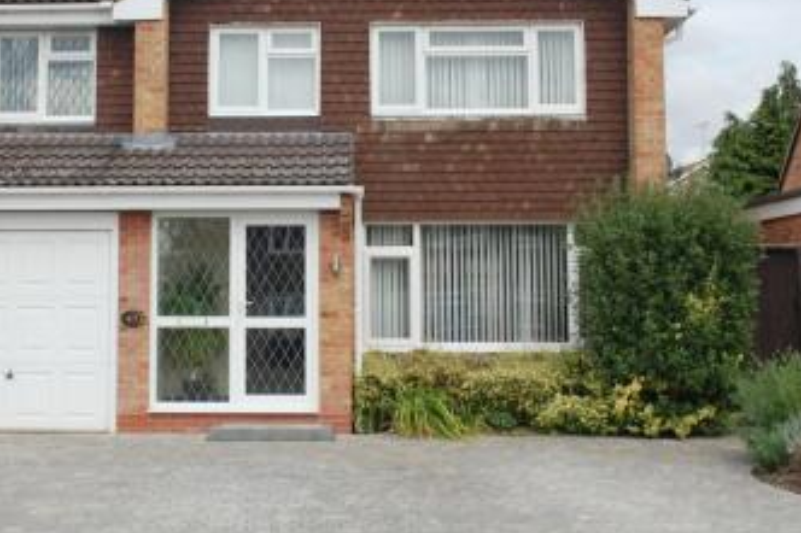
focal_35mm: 56
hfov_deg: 35.5
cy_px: 192
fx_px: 1245
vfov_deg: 24.1
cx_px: 302
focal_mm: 26
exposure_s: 1/200
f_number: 7.1
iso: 200
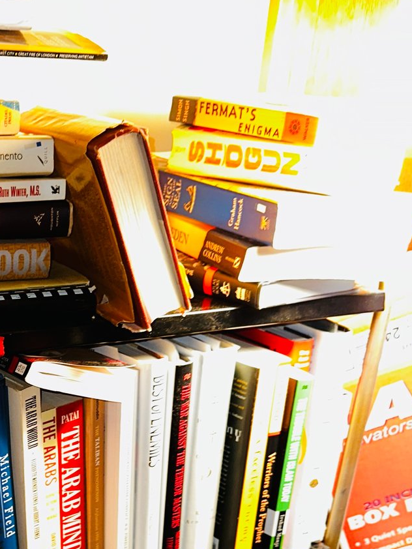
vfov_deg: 32.7
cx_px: -70
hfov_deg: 23.6
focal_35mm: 57
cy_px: 447
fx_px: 904
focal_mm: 6.86
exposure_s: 1/15
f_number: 1.78
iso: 100
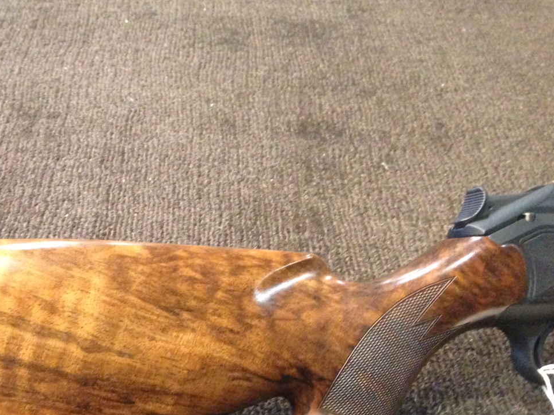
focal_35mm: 56
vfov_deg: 25.5
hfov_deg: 33.1
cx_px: 86
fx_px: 896
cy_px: 348
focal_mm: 4.12
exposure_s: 1/15
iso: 500
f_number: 2.4
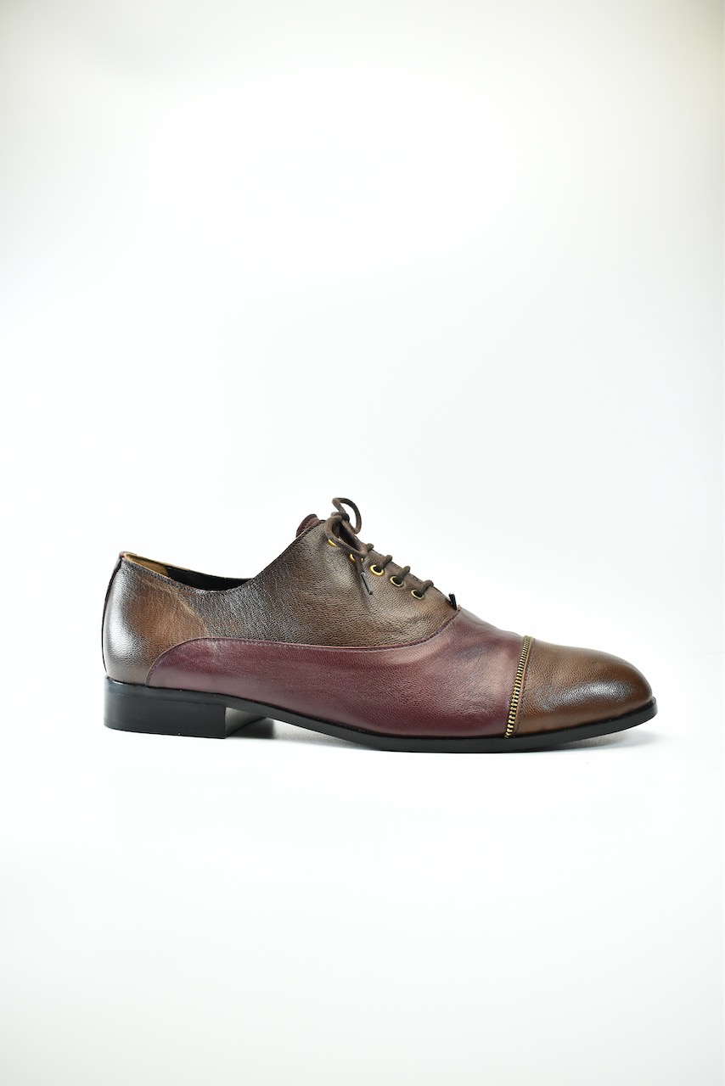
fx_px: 906
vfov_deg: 61.9
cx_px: 362
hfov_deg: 43.6
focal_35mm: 30
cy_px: 543
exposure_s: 1/500
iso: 1600
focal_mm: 20
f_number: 5.6
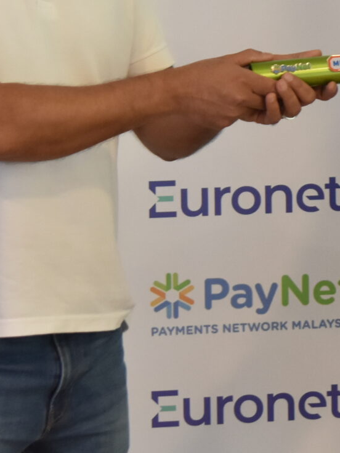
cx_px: 488
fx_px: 3418
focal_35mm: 261
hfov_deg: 5.6
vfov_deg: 7.5
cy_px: -70
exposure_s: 1/125
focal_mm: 52
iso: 1250
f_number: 4
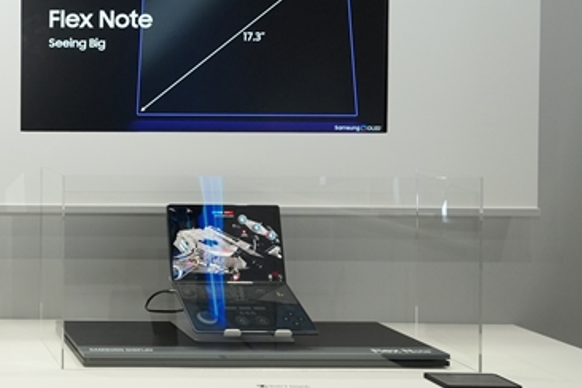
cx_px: -113
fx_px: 954
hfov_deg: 29.3
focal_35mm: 59
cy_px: 113
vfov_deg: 22.8
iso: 2000
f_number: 5.6
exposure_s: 1/250
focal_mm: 24
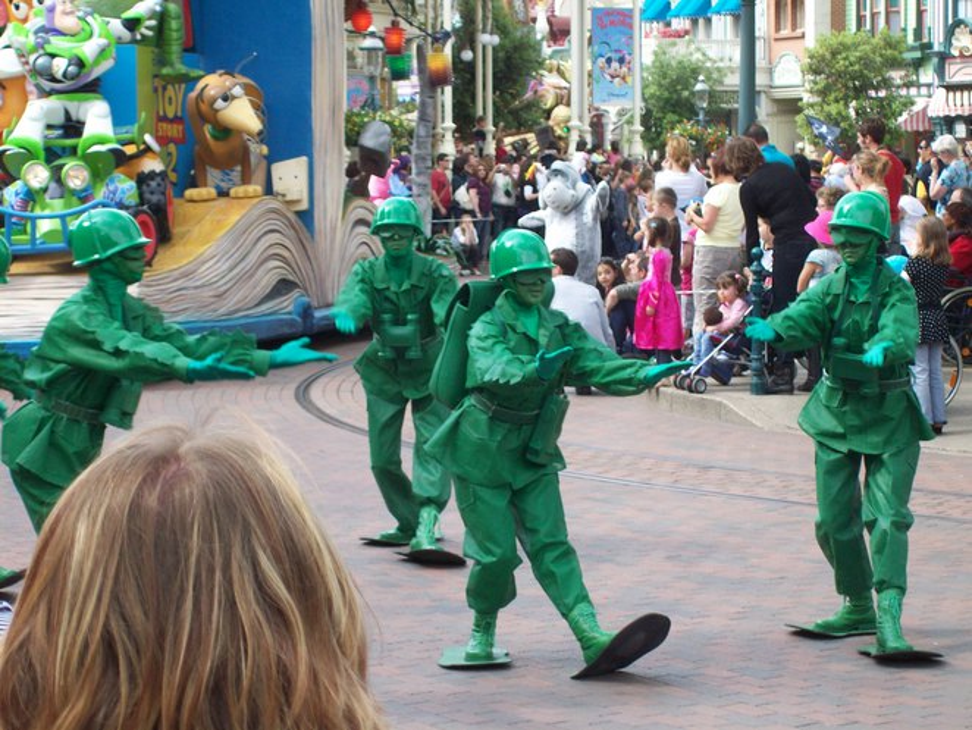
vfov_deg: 13.7
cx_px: 486
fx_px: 3034
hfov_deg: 18.2
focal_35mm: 108
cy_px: 365
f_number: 4.8
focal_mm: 18
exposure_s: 1/133
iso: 80
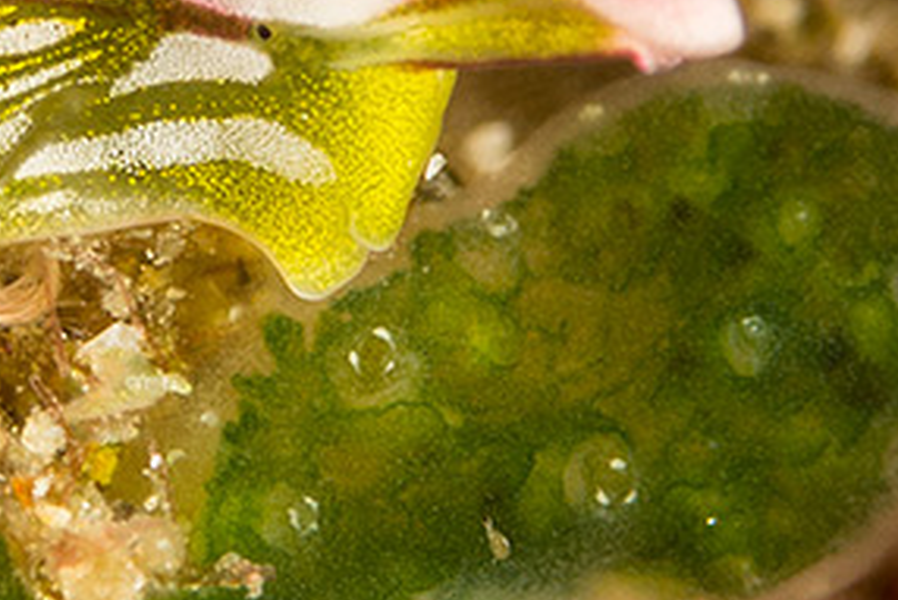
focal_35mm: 283
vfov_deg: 4.9
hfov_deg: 7.2
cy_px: 38
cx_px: -371
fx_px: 7063
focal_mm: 60
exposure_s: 1/100
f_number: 22
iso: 100
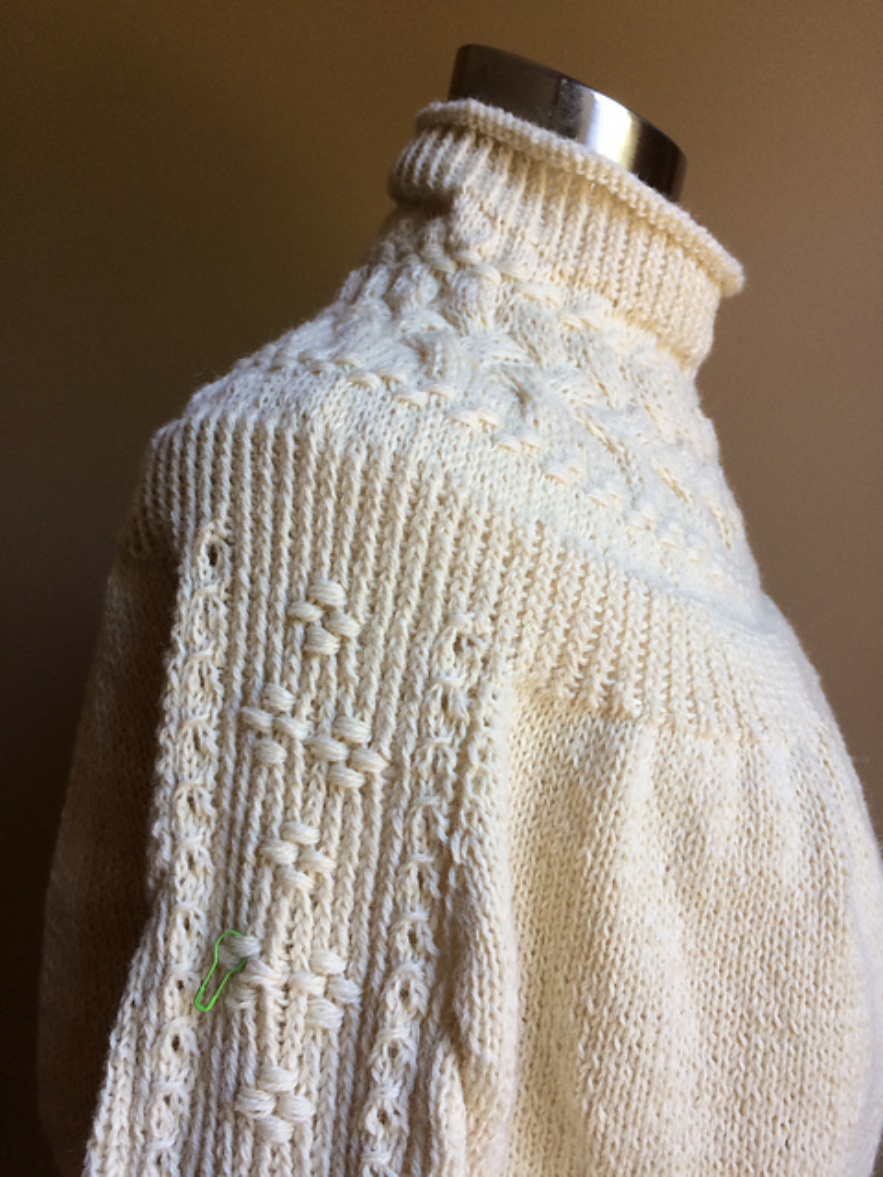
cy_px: 588
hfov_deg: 48.2
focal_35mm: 29
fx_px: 986
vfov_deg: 61.7
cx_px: 442
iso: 50
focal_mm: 4.15
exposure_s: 1/30
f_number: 2.2
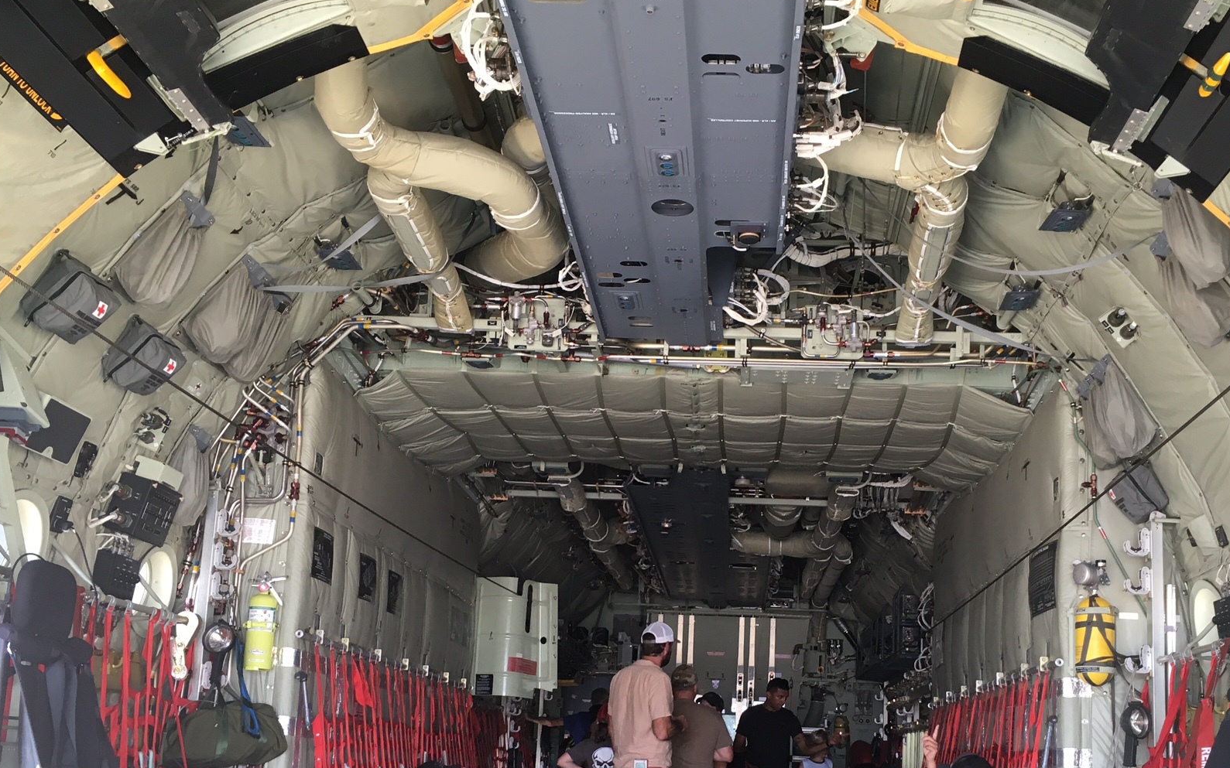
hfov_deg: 50.3
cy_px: 555
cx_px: 684
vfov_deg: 32.3
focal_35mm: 39
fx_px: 1307
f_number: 2.2
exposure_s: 1/30
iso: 25
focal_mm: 4.15
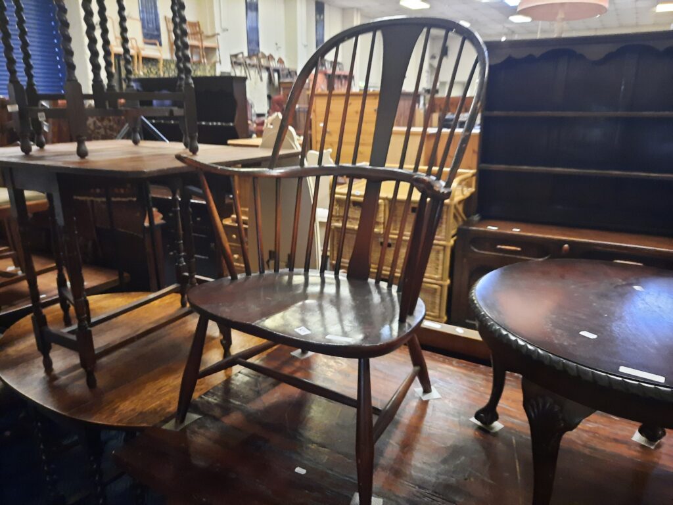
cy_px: 252
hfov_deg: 69.4
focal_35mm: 25
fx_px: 486
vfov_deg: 54.9
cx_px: 336
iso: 800
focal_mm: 4.6
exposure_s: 1/20
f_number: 2
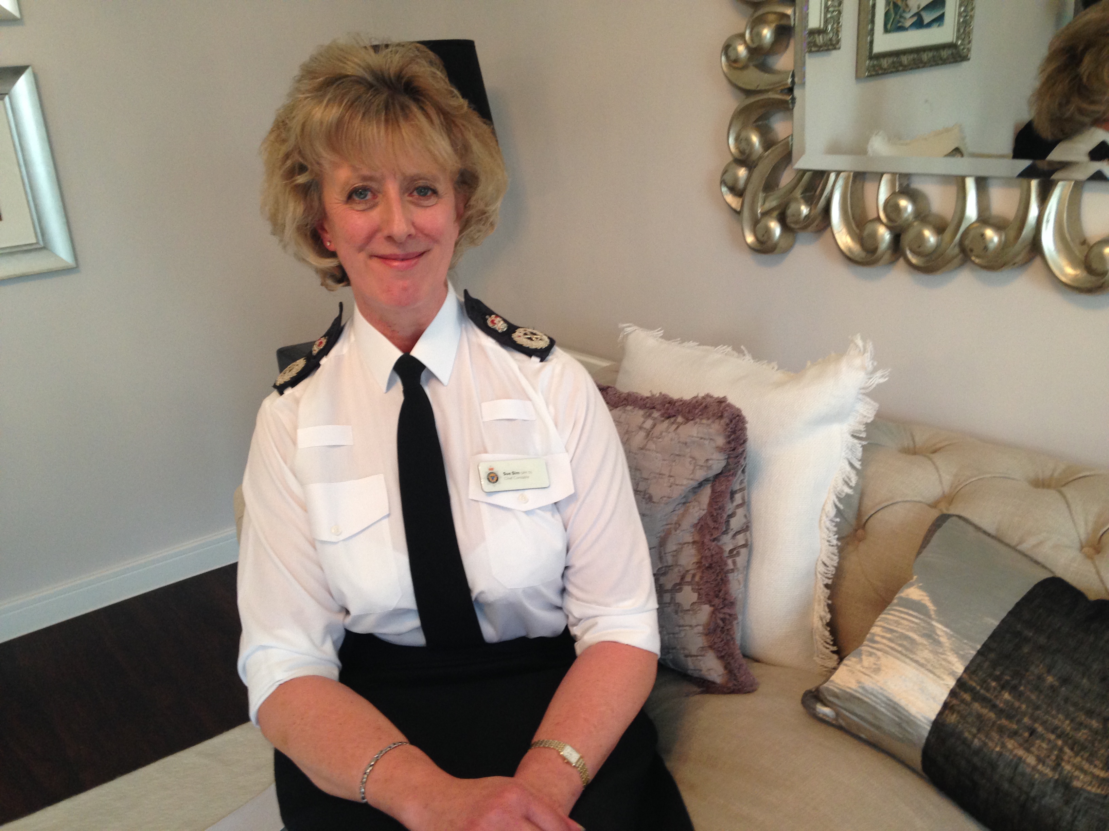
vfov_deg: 42.9
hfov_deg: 55.4
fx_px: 1057
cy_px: 416
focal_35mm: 33
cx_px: 554
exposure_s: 1/20
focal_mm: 4.12
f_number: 2.4
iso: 125
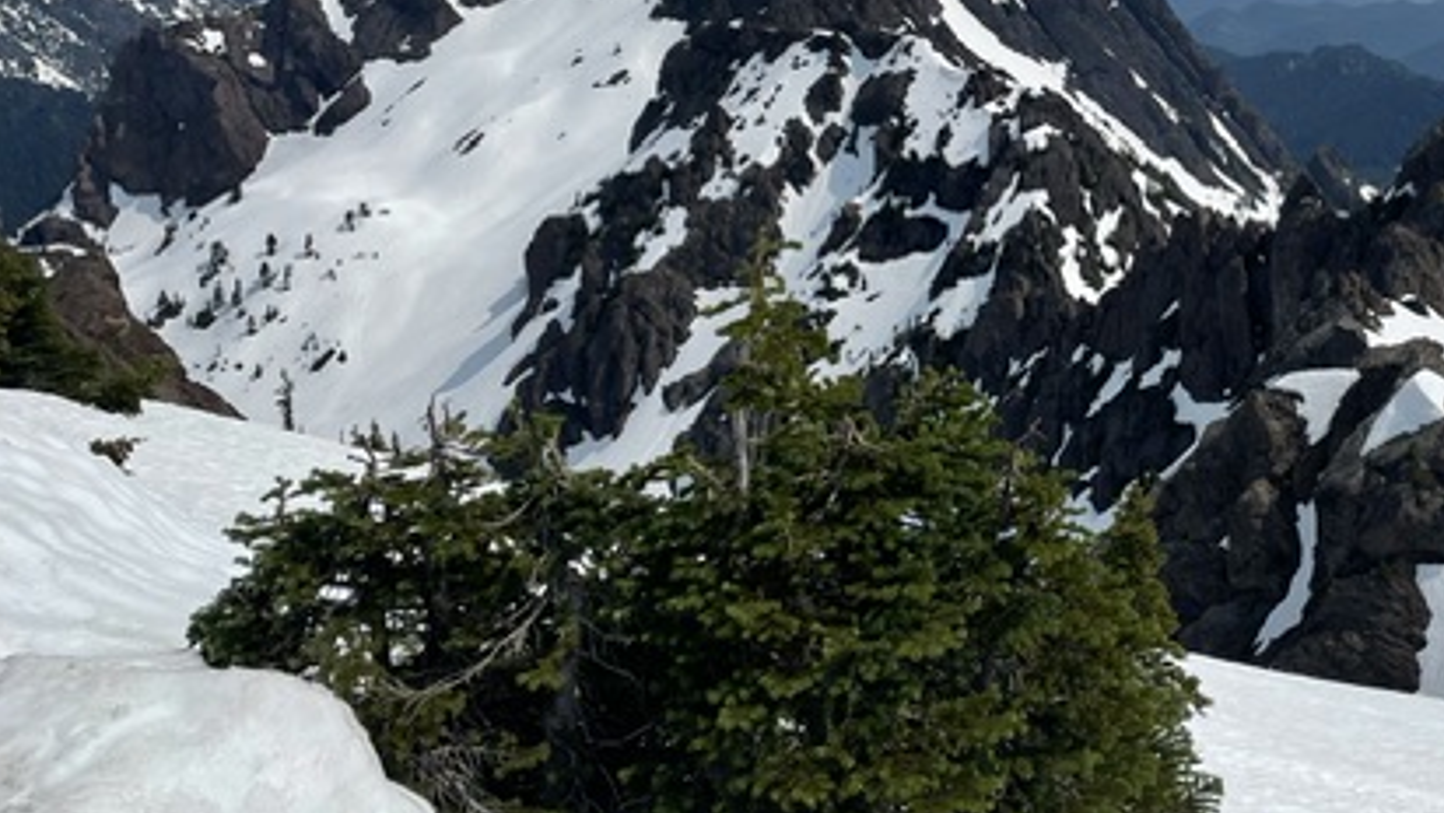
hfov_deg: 44.7
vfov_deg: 26.5
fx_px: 1685
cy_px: 144
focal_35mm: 44
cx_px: 1101
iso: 32
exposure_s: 1/11905
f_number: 1.6
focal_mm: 4.2
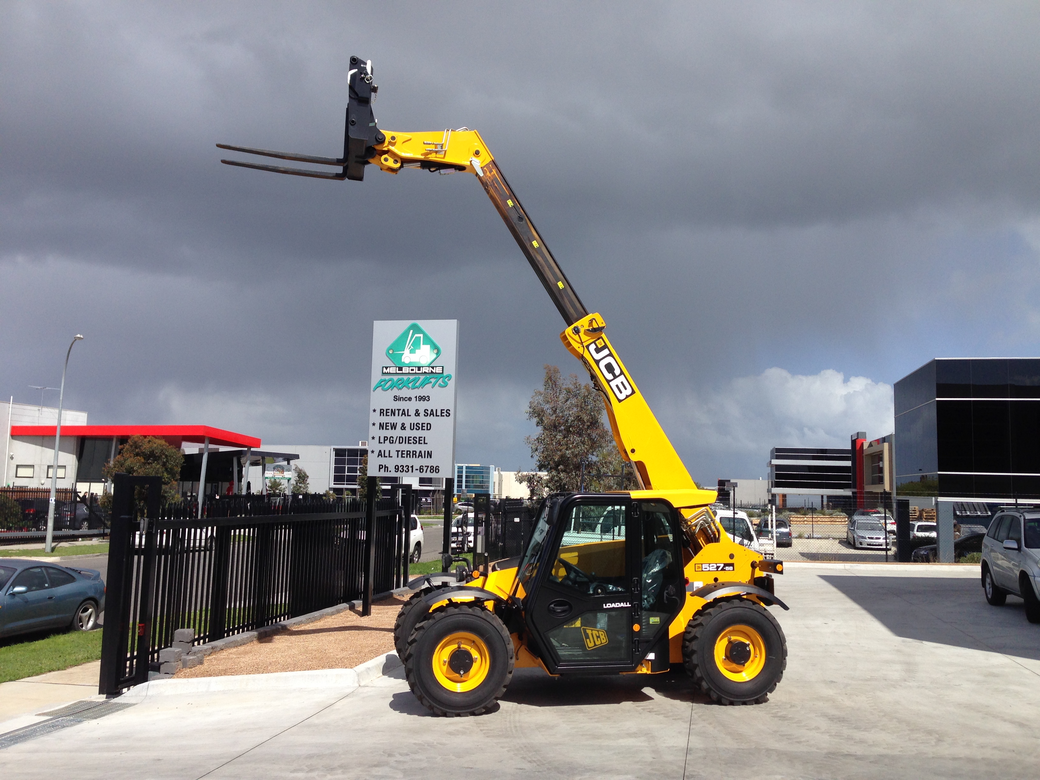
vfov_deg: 42.9
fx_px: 991
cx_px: 520
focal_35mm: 33
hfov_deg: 55.4
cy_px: 390
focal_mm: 4.12
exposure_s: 1/2008
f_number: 2.4
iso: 50
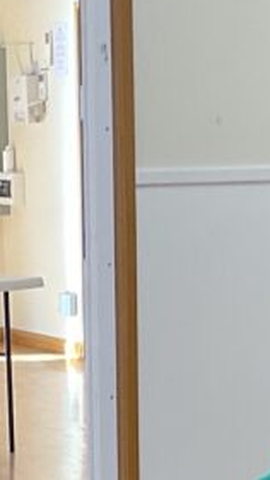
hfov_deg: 7.0
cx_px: 178
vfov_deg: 12.2
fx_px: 2203
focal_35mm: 173
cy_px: 523
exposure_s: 1/50
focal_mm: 3
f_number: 1.8
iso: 50
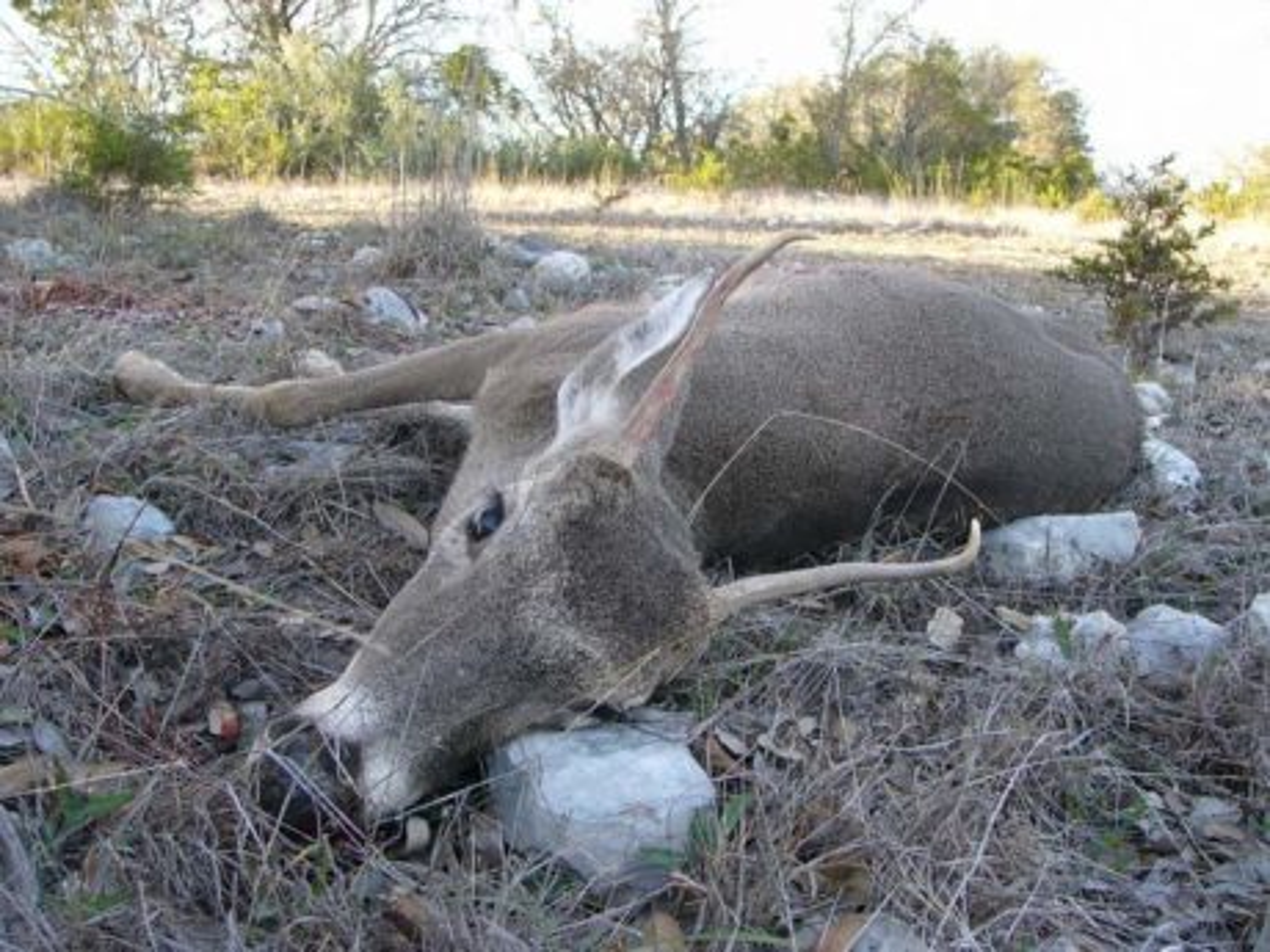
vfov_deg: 39.7
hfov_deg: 51.4
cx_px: 635
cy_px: 476
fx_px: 1321
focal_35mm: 36
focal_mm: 6
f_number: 2.8
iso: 50
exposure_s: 1/60
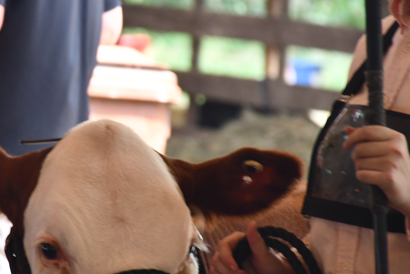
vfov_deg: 2.7
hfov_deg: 4.1
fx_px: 5728
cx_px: 63
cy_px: 143
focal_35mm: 503
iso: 800
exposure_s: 1/100
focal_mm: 140
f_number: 5.6
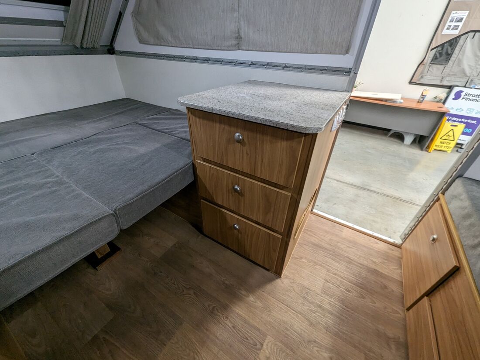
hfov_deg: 106.2
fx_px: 180
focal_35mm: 13
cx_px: 240
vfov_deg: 89.9
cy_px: 180
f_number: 2.2
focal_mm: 1.95
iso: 87
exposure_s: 1/23.8
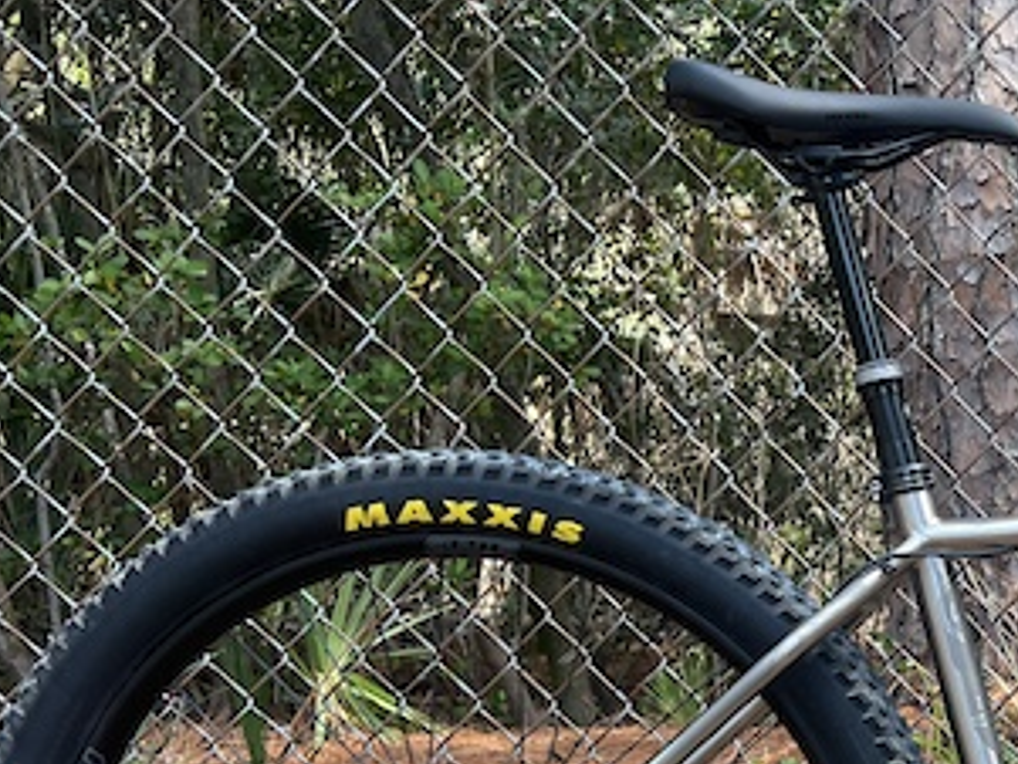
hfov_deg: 25.0
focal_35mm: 69
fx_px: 2030
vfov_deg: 20.6
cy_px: 774
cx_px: 1265
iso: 40
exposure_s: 1/277
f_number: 1.5
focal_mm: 5.7
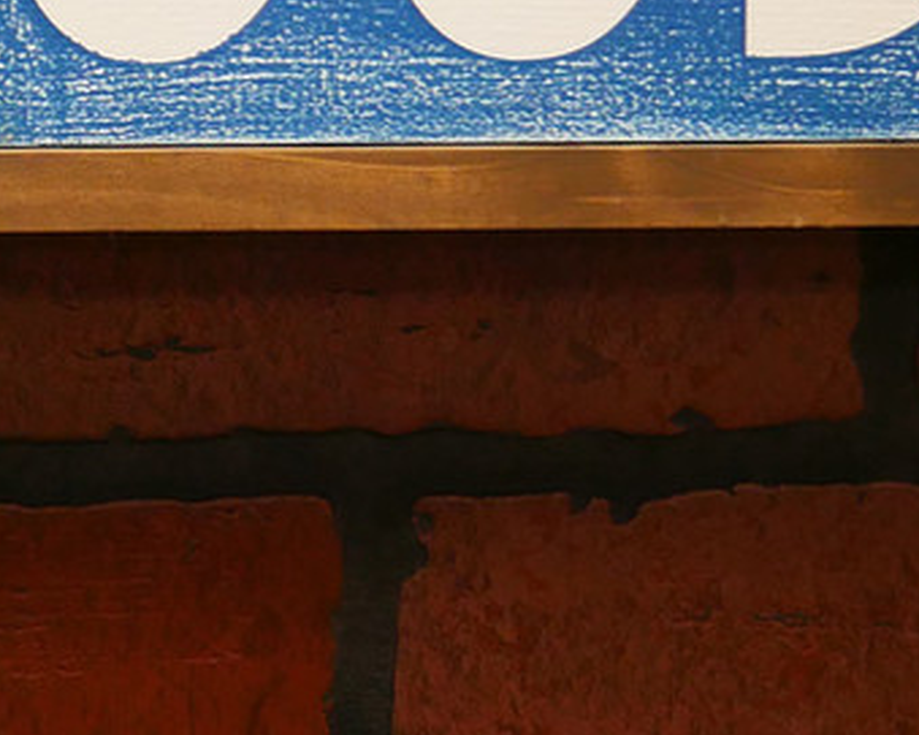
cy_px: -155
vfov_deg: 11.7
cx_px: -716
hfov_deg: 13.5
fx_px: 3508
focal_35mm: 129
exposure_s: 1/60
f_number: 3.5
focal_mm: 14
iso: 400
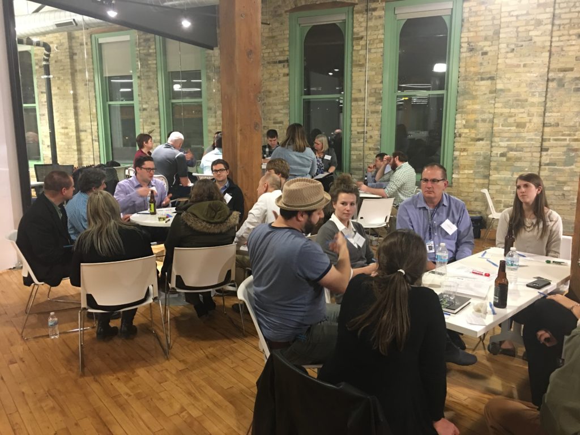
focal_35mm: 29
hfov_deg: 61.7
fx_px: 486
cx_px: 290
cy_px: 218
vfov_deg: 48.2
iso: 100
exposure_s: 1/10
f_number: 2.2
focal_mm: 4.15
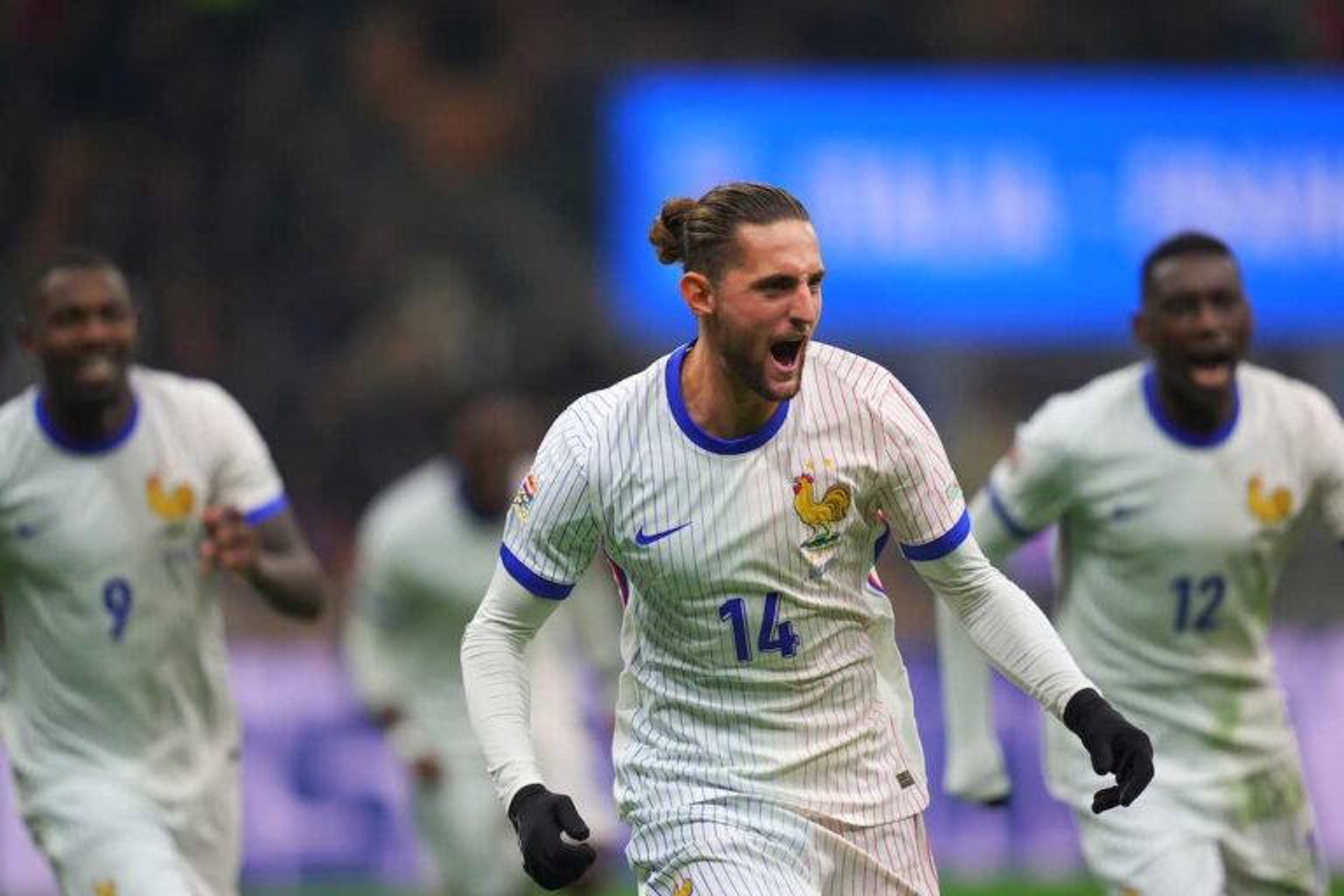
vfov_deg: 3.4
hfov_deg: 5.2
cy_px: 448
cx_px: 672
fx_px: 14932
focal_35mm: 400
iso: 3200
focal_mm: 400
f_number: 2.8
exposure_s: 1/2000
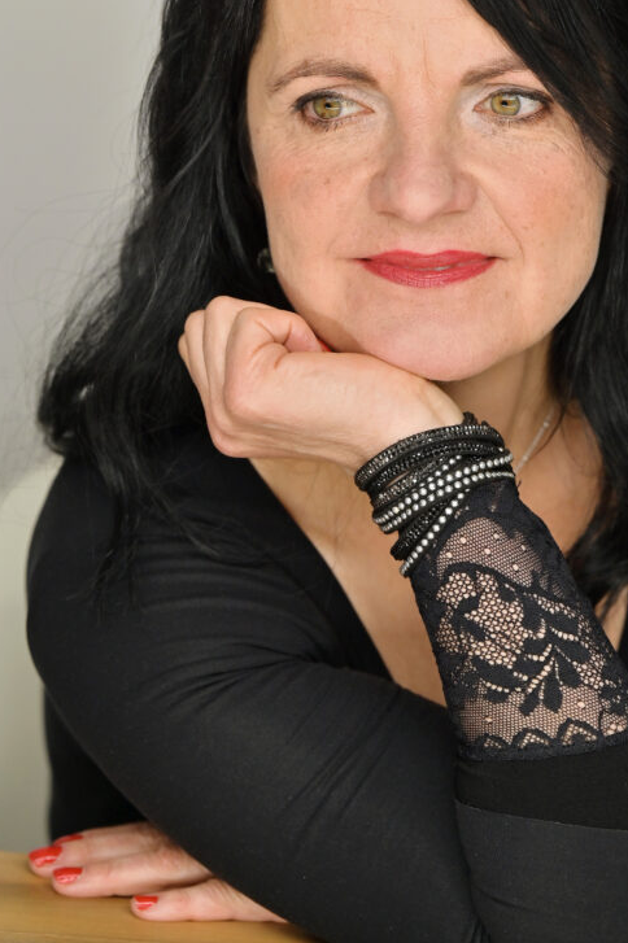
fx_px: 4426
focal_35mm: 169
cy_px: 331
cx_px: 435
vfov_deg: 12.2
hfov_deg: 8.1
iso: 400
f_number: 5
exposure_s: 1/500
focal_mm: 120
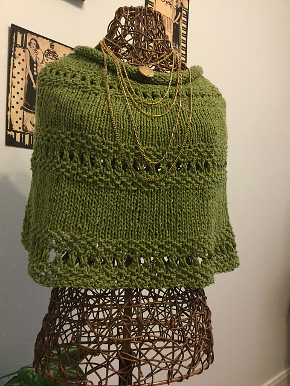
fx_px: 346
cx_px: 145
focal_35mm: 31
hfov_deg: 45.4
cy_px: 193
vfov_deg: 58.4
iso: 200
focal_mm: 3.3
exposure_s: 1/24
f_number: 2.4
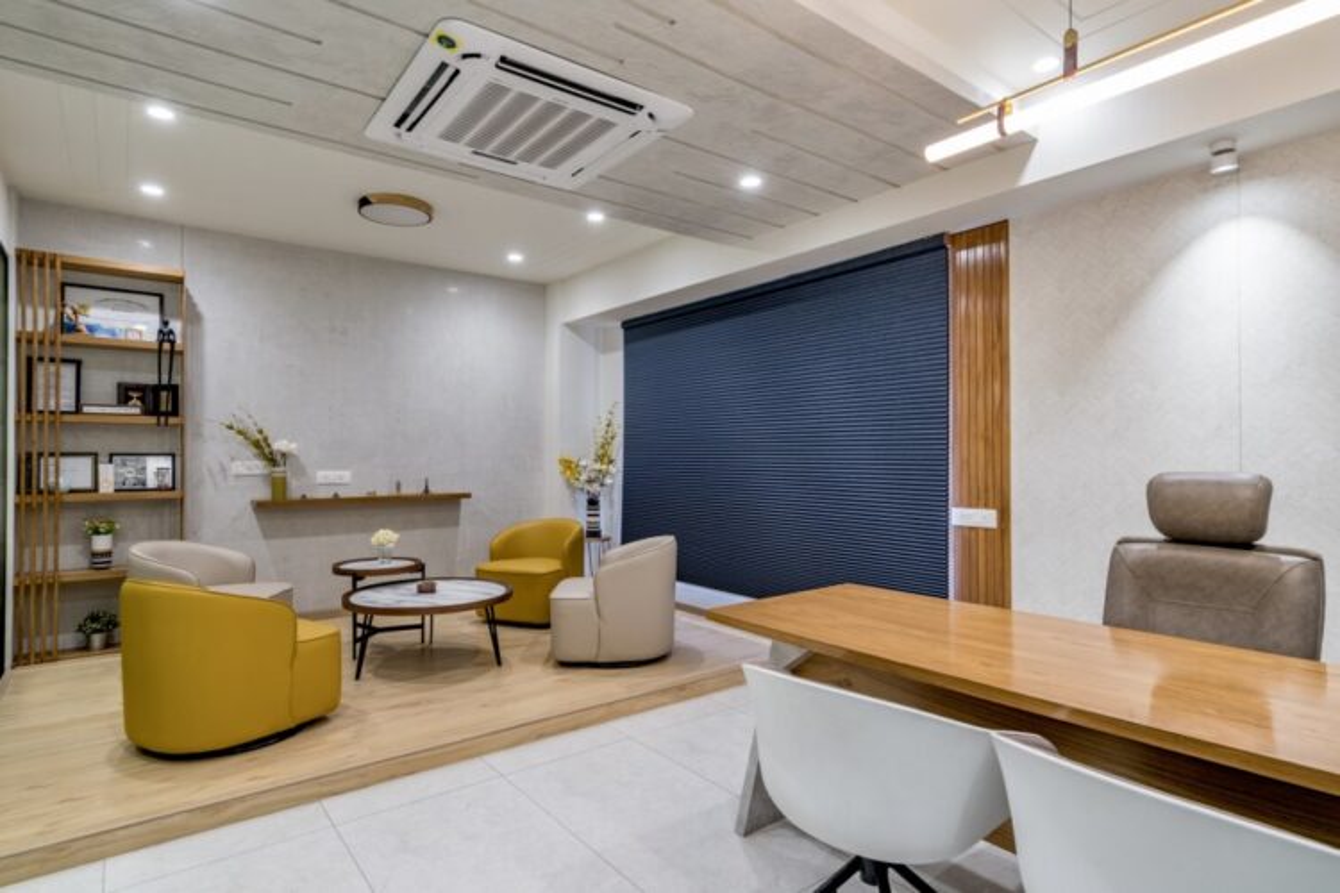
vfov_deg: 67.4
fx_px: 670
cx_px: 670
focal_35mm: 18
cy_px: 446
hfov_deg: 90.0
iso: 100
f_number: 9
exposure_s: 1/3
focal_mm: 18
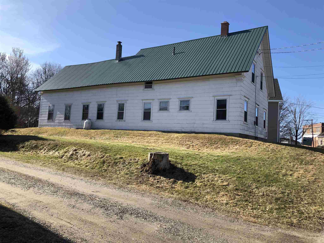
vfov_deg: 49.7
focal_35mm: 28
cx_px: 162
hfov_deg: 63.4
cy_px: 122
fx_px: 262
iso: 20
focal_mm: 3.99
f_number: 1.8
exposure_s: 1/1333
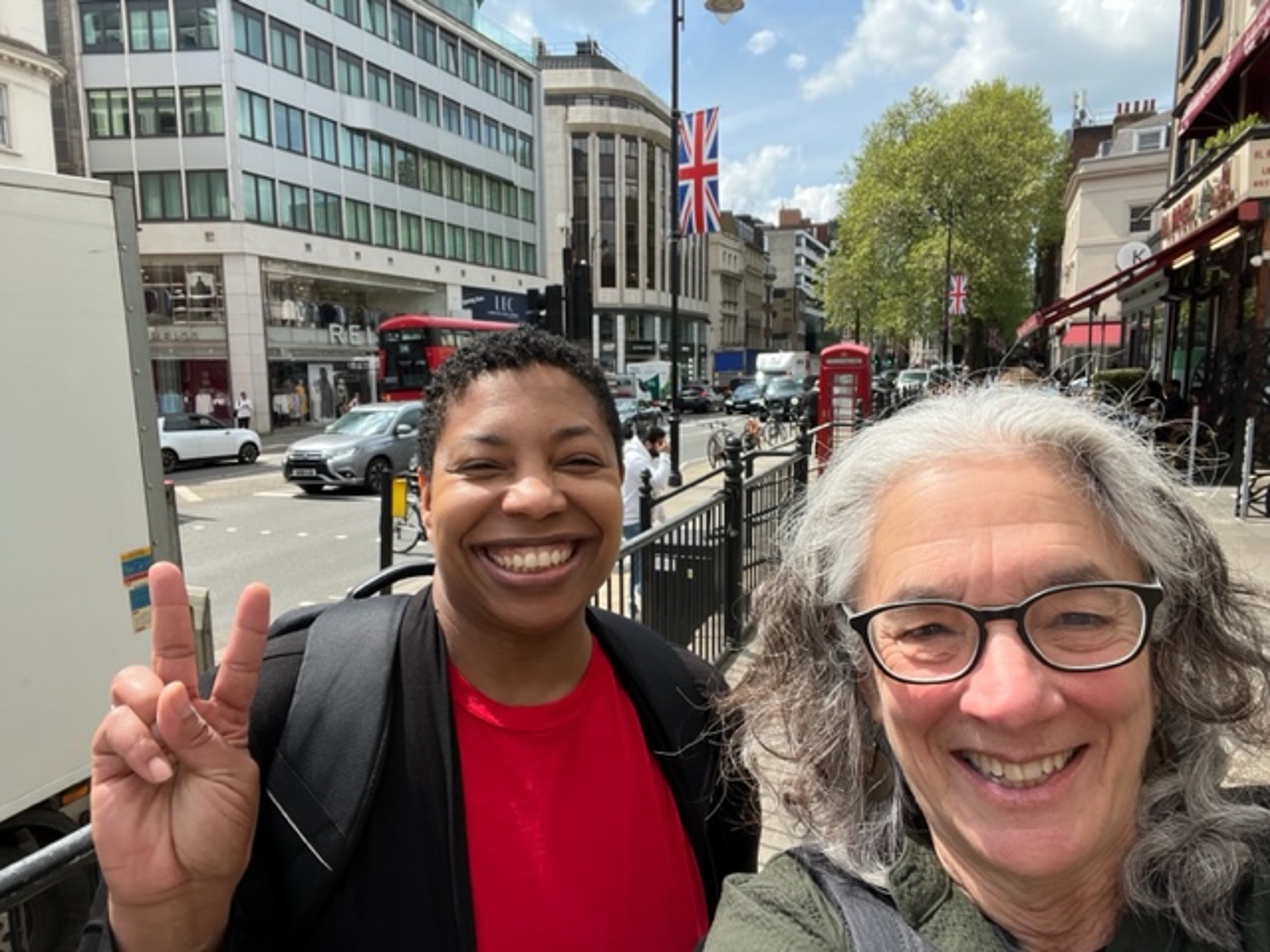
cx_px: 635
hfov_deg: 73.9
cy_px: 476
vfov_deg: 58.9
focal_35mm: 23
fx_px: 844
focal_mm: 2.71
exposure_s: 1/491
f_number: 2.2
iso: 32
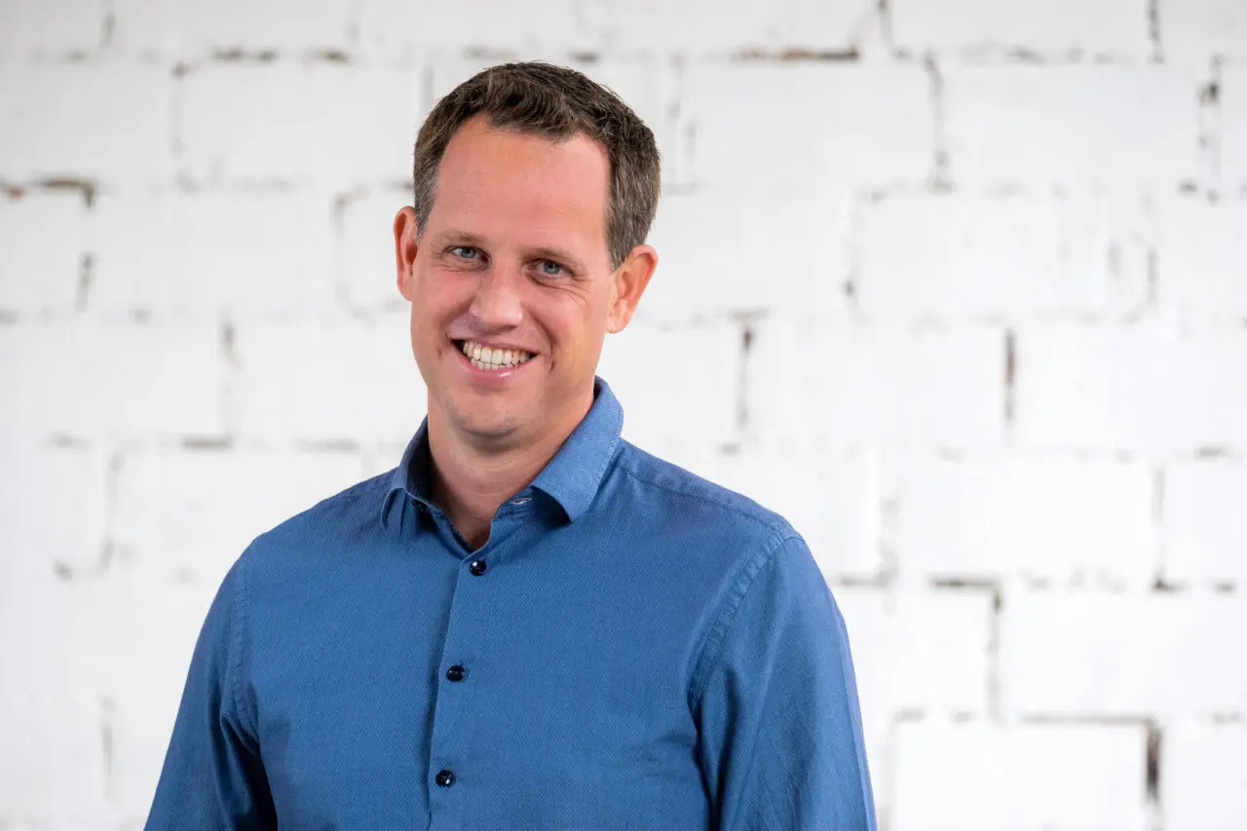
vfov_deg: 6.5
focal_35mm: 210
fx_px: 7273
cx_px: 624
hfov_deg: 9.8
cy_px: 416
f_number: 4
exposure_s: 1/125
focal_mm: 140
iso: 1000
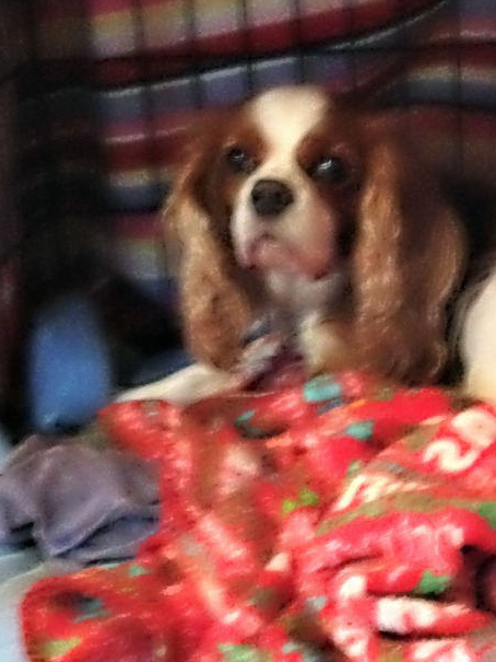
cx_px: 339
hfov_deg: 16.6
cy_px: 398
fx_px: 1700
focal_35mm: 89
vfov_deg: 22.0
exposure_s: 1/15
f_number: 2.4
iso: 800
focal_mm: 4.12
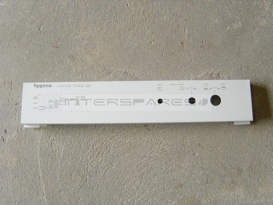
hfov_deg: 52.6
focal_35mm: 35
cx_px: 136
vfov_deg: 40.7
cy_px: 102
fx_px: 276
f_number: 2.8
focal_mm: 7.4
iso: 80
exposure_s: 1/45
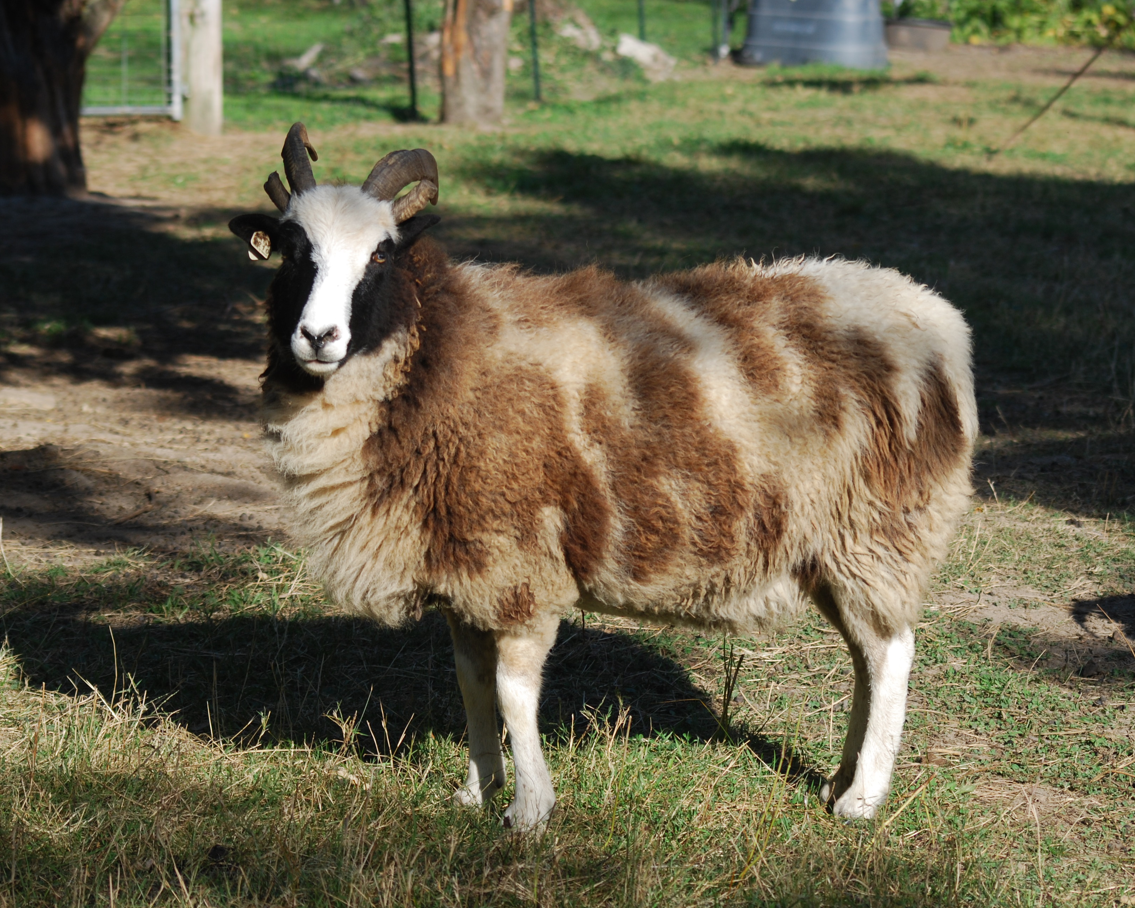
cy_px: 451
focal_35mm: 119
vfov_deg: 13.0
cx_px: 596
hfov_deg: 16.2
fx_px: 3997
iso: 140
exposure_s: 1/500
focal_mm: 70
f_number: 5.6
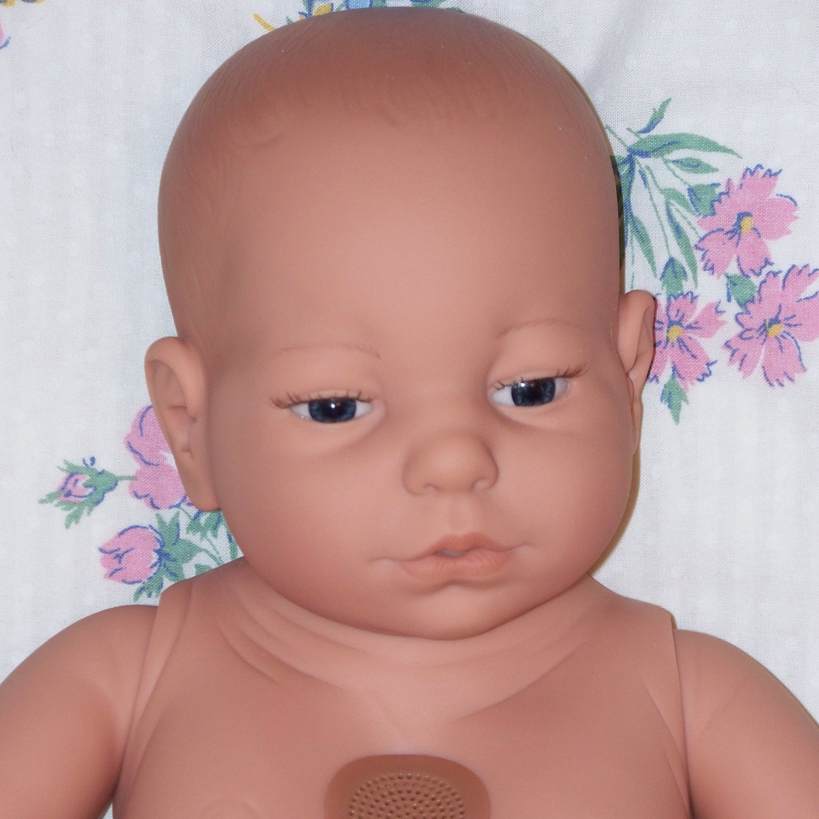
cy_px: 544
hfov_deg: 14.1
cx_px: 410
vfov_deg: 14.0
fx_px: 3319
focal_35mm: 124
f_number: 3.8
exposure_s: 1/50
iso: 200
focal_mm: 22.05
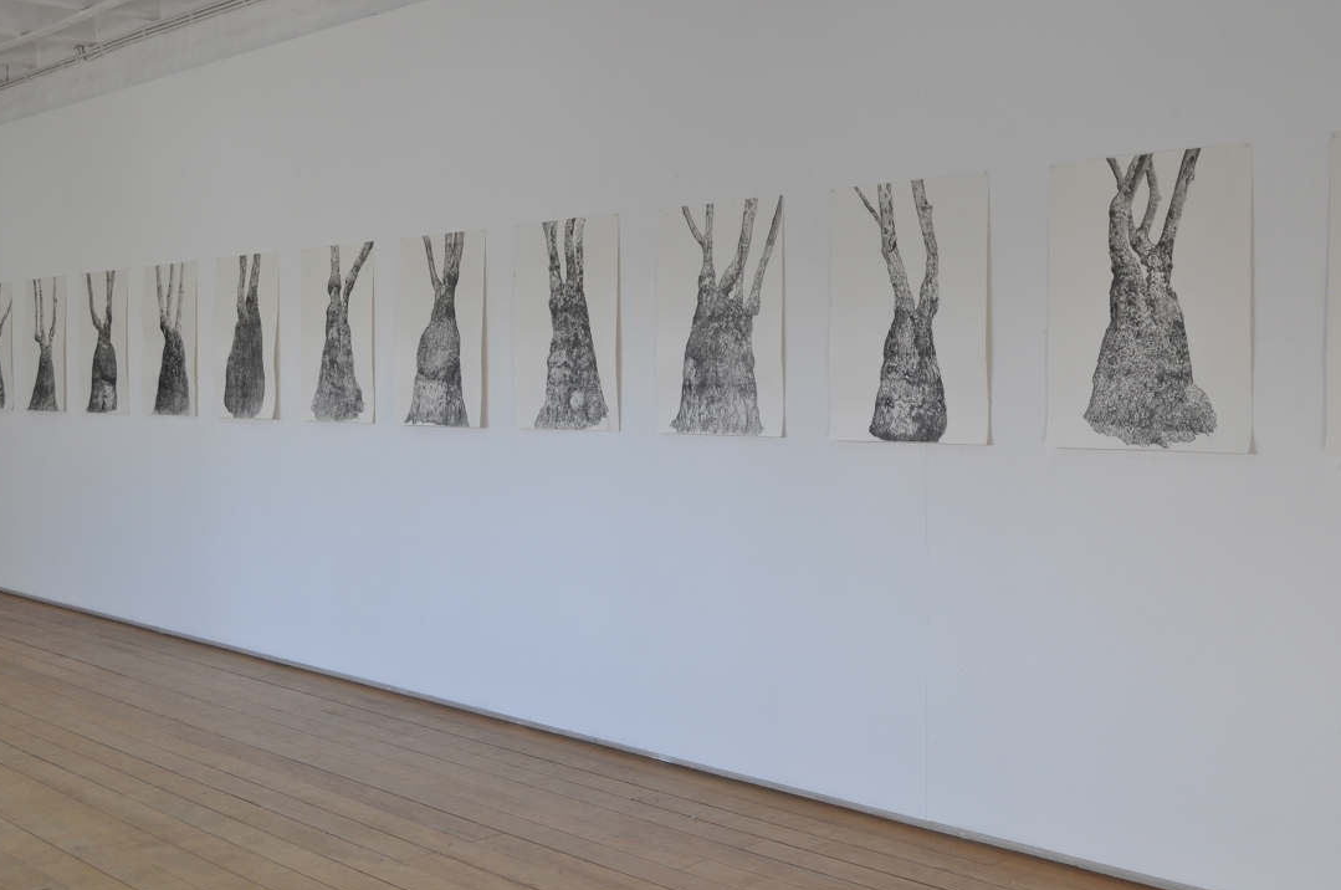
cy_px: 393
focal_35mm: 41
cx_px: 716
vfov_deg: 32.5
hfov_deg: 47.4
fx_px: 1525
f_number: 5
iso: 400
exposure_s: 1/100
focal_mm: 22
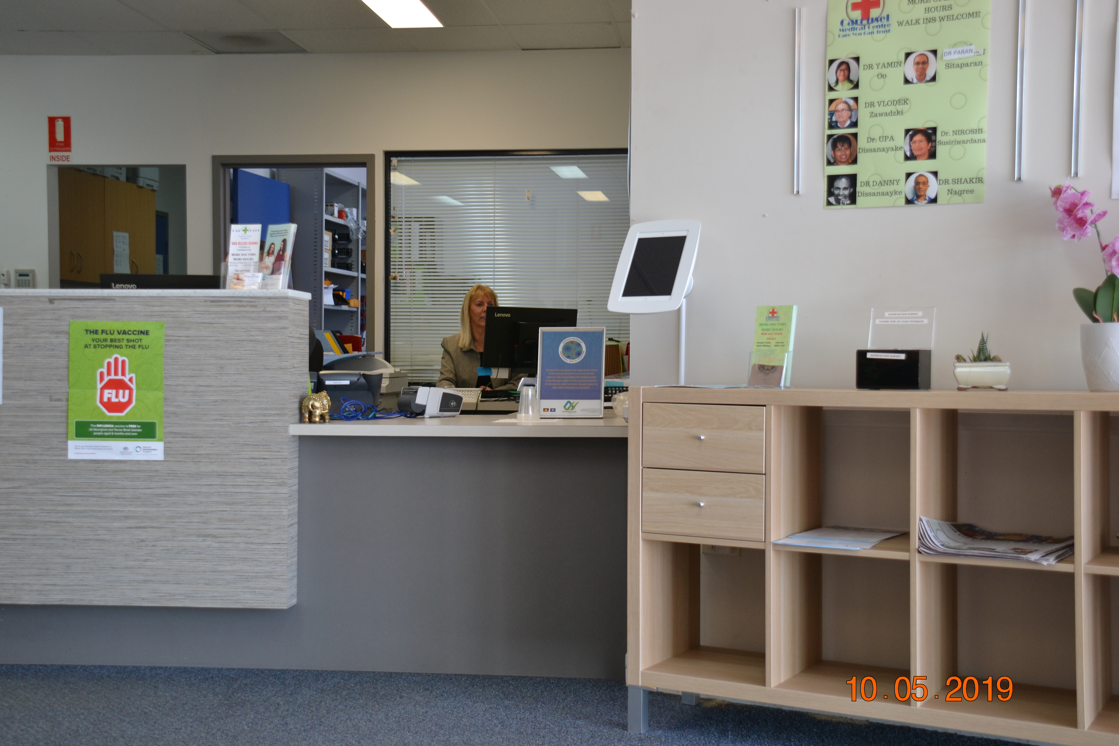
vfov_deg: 29.9
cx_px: 560
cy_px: 373
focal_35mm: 45
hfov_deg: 43.6
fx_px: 1399
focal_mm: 30
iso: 400
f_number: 4.2
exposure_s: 1/60
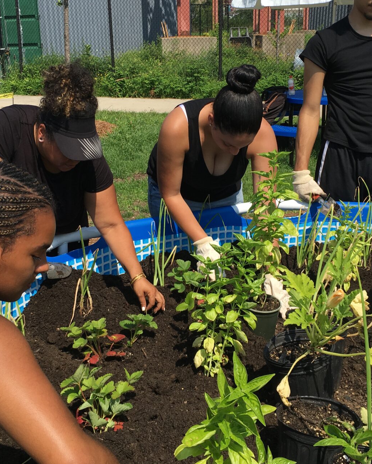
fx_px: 619
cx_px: 170
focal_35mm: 45
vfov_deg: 41.0
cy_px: 196
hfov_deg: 33.4
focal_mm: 4.15
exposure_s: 1/1451
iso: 25
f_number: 2.2
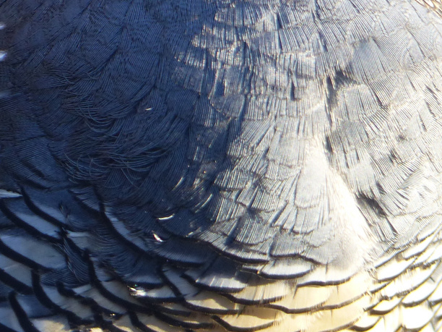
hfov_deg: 1.4
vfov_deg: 1.1
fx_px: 17902
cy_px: 12
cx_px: 104
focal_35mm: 1402
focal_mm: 107.3
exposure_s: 1/125
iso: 160
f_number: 2.8
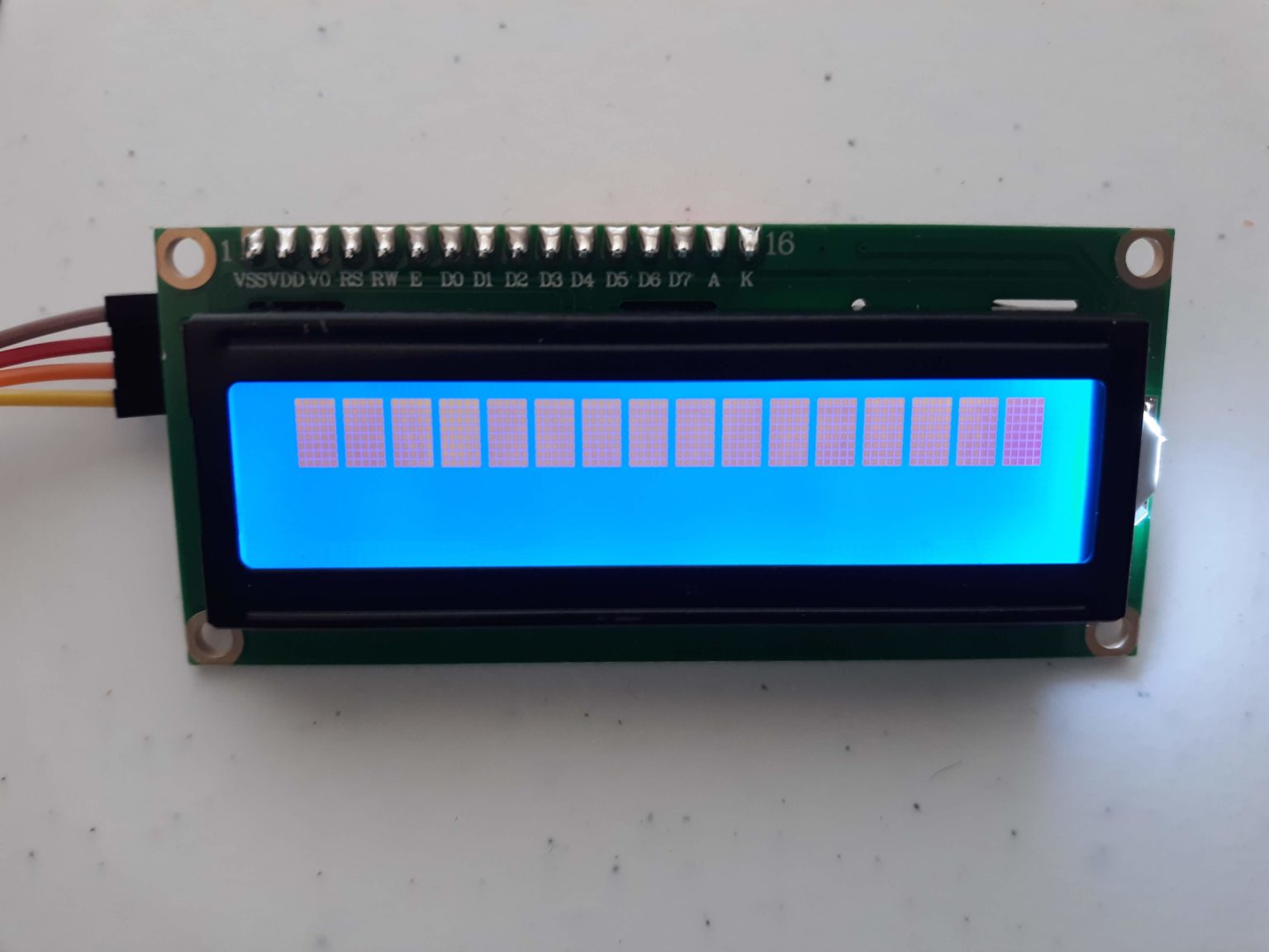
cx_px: 634
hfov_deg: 63.4
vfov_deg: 49.7
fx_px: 1026
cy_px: 476
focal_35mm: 28
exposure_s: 1/40
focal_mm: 3.7
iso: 125
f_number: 1.7
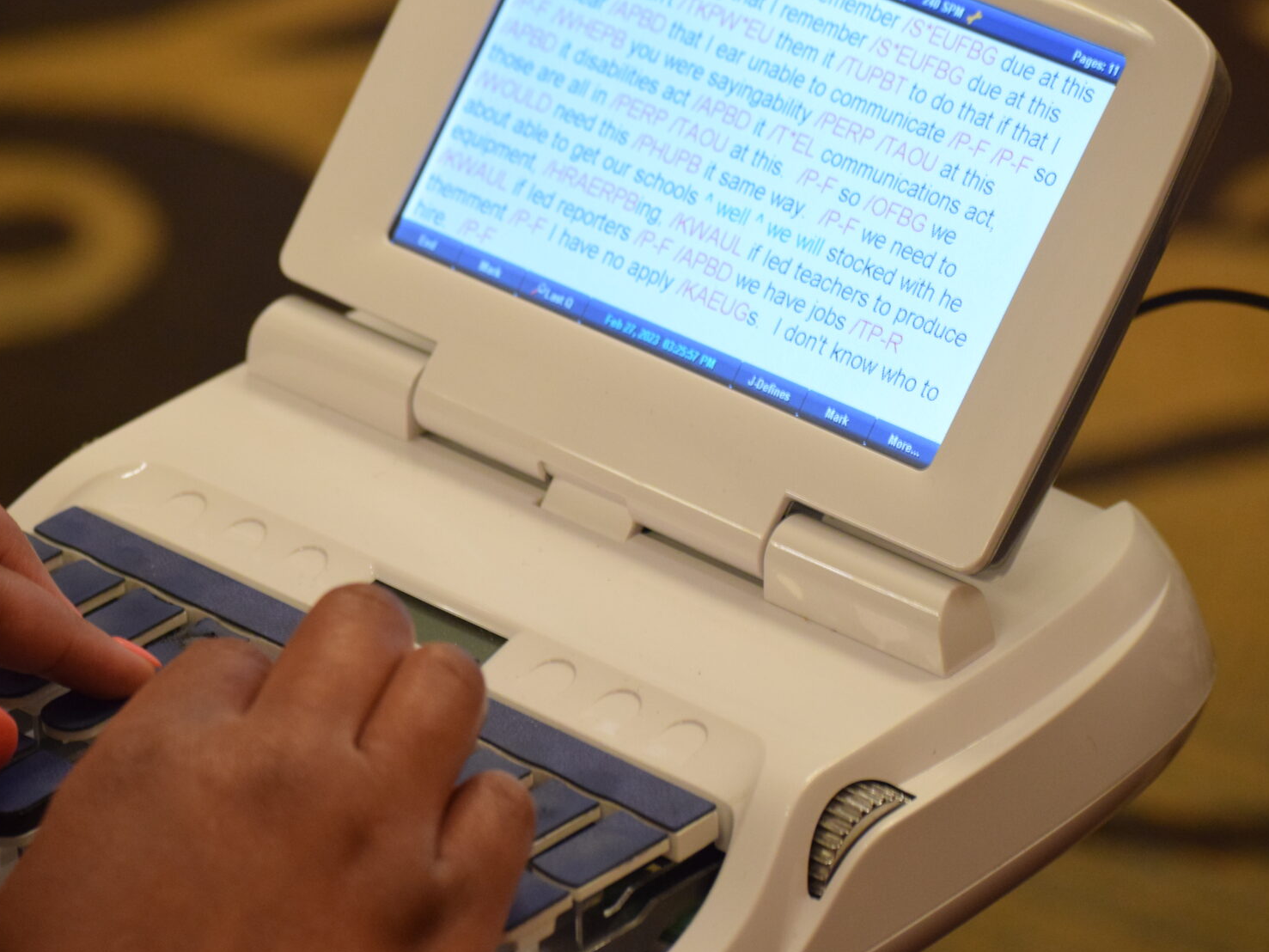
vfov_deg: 8.1
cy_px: 496
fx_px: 6746
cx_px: 523
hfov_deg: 10.7
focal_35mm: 184
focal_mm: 92
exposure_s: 1/60
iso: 1400
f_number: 4.2
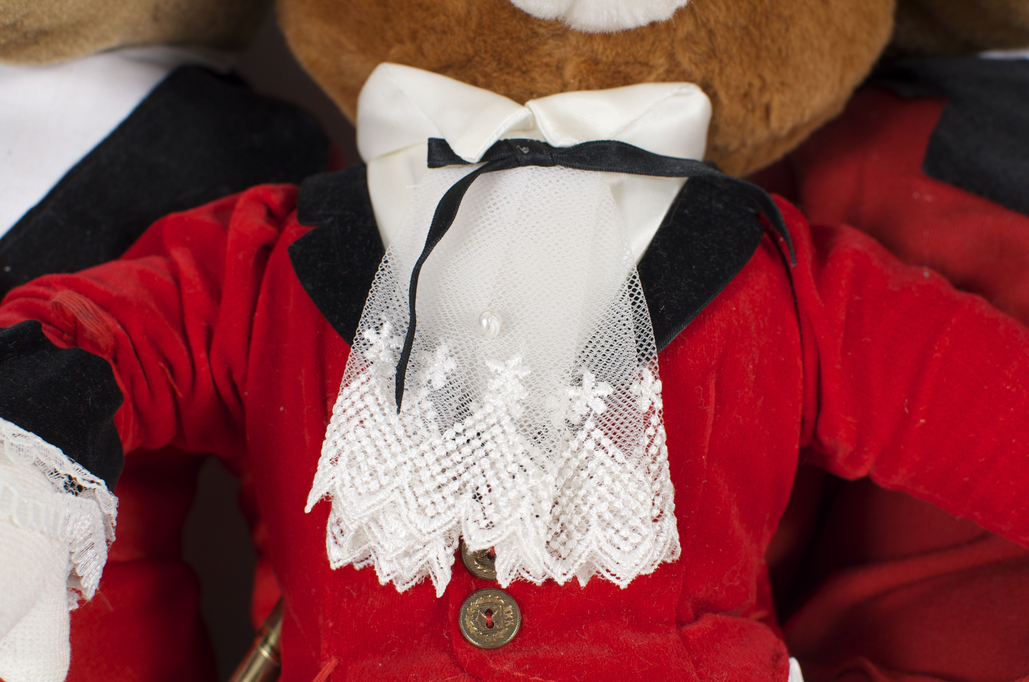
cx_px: 514
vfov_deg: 25.6
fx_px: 1498
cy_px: 341
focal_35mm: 52
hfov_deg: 37.9
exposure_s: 1/125
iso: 100
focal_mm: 35
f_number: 5.6
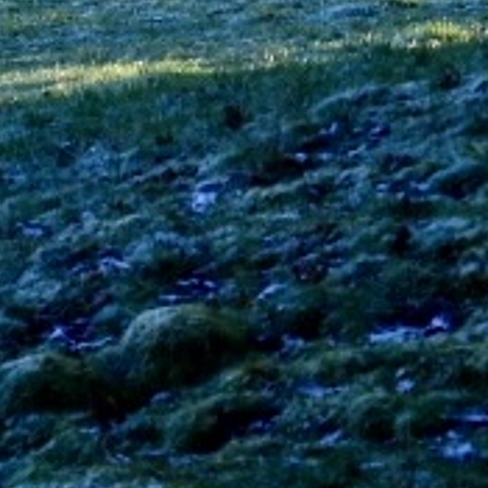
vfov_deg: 3.9
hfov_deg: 3.9
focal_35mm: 440
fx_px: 7018
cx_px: -924
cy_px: -588
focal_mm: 70
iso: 250
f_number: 5.6
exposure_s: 1/400
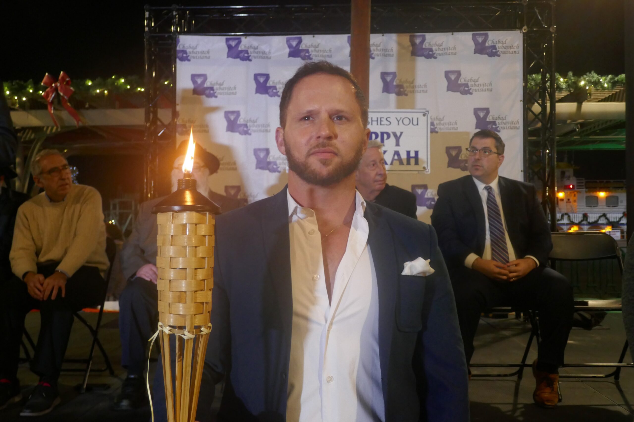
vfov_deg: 35.9
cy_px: 211
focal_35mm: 37
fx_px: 652
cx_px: 317
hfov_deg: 51.9
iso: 1600
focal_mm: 13.3
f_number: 3.5
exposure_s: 1/30
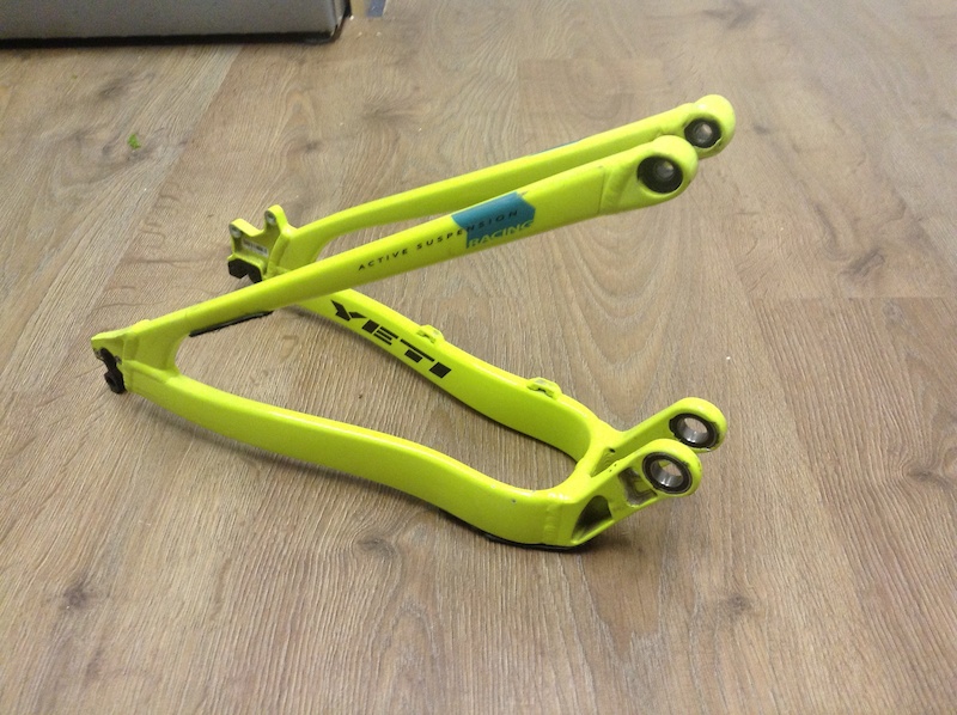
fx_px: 911
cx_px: 478
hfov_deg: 55.4
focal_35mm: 33
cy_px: 358
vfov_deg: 42.9
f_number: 2.4
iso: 125
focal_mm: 3.3
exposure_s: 1/24
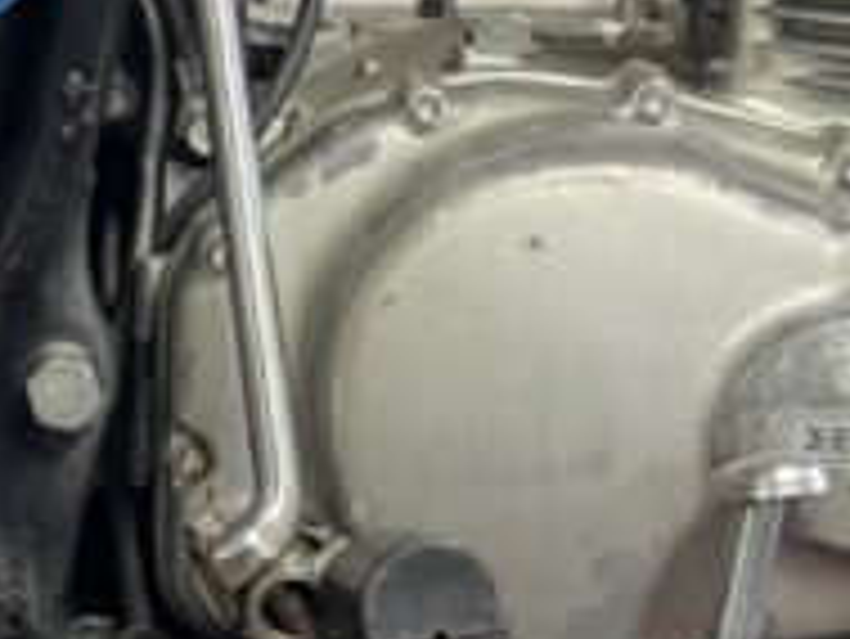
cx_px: 99
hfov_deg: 7.6
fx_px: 6388
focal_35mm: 260
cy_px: 378
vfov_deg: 5.7
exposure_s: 1/60
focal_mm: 7.5
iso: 400
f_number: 2.2
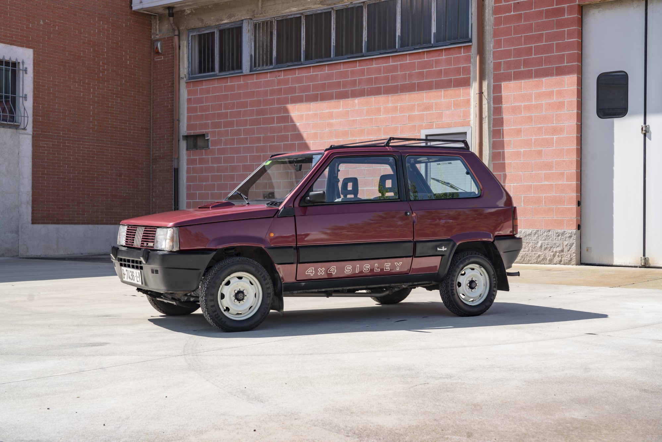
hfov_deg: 41.9
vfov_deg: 28.7
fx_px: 864
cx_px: 331
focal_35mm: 47
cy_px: 221
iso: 160
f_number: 8
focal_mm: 47
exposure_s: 1/80
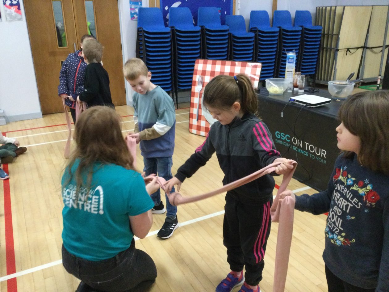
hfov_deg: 58.4
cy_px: 146
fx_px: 348
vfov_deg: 45.4
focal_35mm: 31
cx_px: 194
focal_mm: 3.3
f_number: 2.4
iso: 200
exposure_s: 1/25
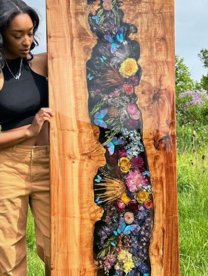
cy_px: 147
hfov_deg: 32.2
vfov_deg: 42.0
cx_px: 105
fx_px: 360
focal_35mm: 45
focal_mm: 6.86
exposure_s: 1/3155
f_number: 1.78
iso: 80
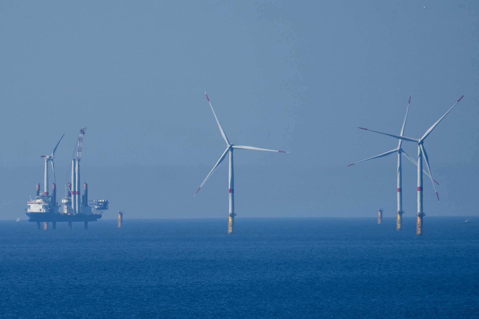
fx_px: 5320
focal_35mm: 400
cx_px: 240
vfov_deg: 3.4
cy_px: 160
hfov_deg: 5.2
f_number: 5
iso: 320
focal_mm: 400
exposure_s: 1/4000
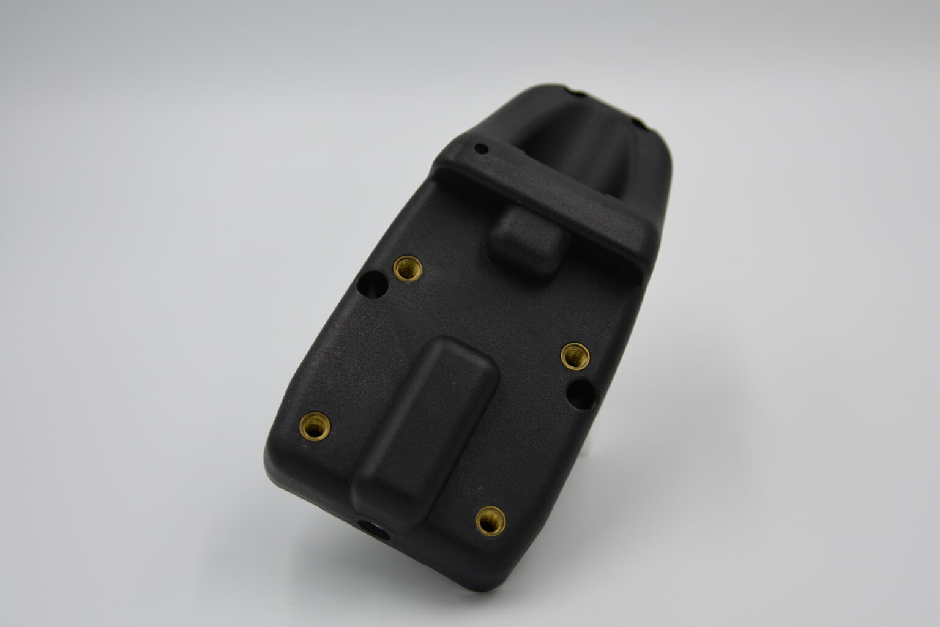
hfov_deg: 34.5
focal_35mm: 58
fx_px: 1515
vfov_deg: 23.4
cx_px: 470
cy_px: 314
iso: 64
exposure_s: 1/125
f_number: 5.6
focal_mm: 58
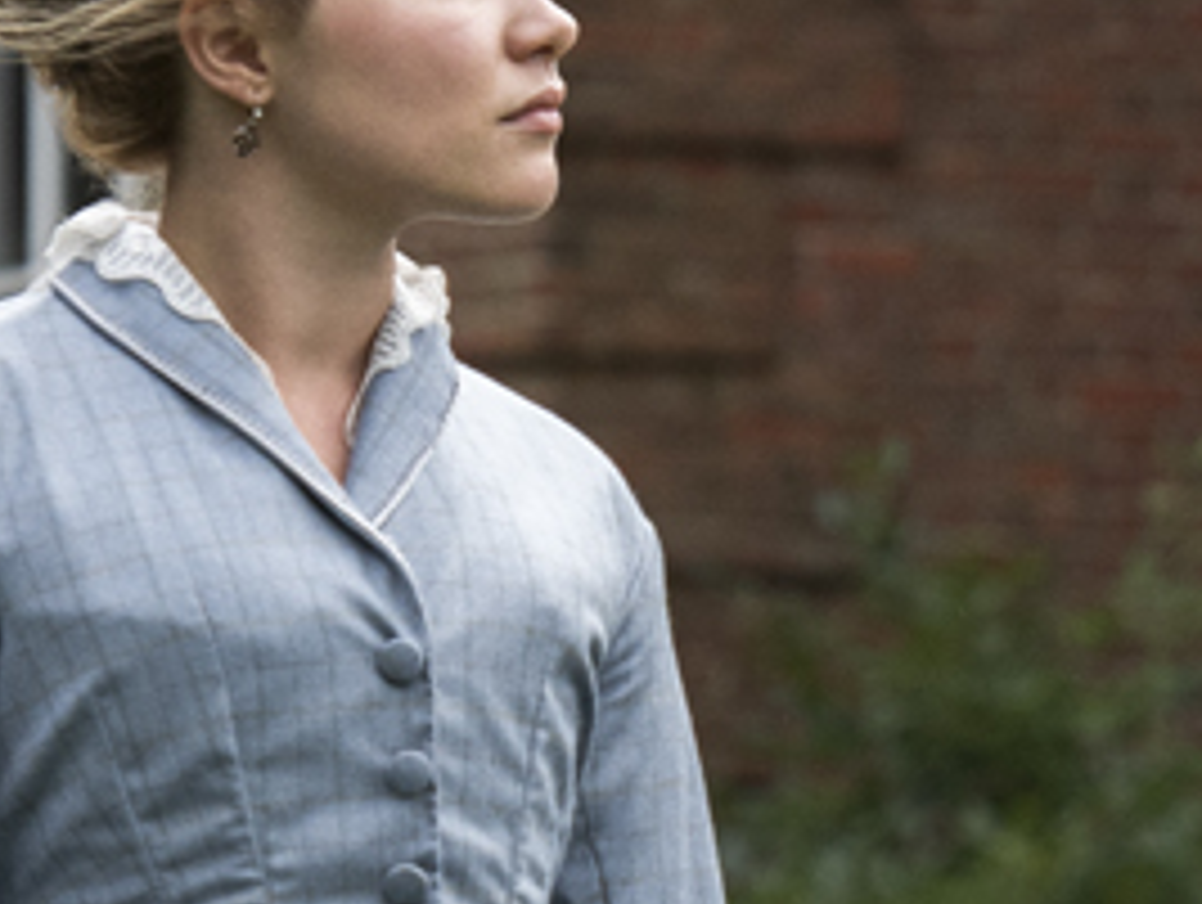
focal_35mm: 728
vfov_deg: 2.0
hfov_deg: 2.7
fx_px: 25313
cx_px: 1796
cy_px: 967
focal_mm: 135
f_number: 7.1
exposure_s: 1/640
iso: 250
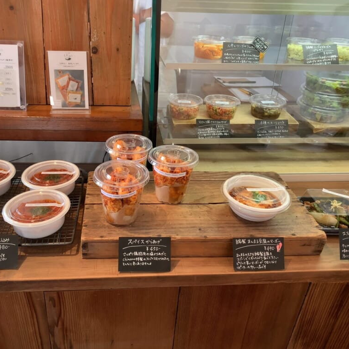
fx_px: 354
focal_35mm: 31
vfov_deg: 52.5
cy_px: 173
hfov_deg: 52.3
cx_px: 145
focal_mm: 4.25
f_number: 1.8
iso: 64
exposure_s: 1/50
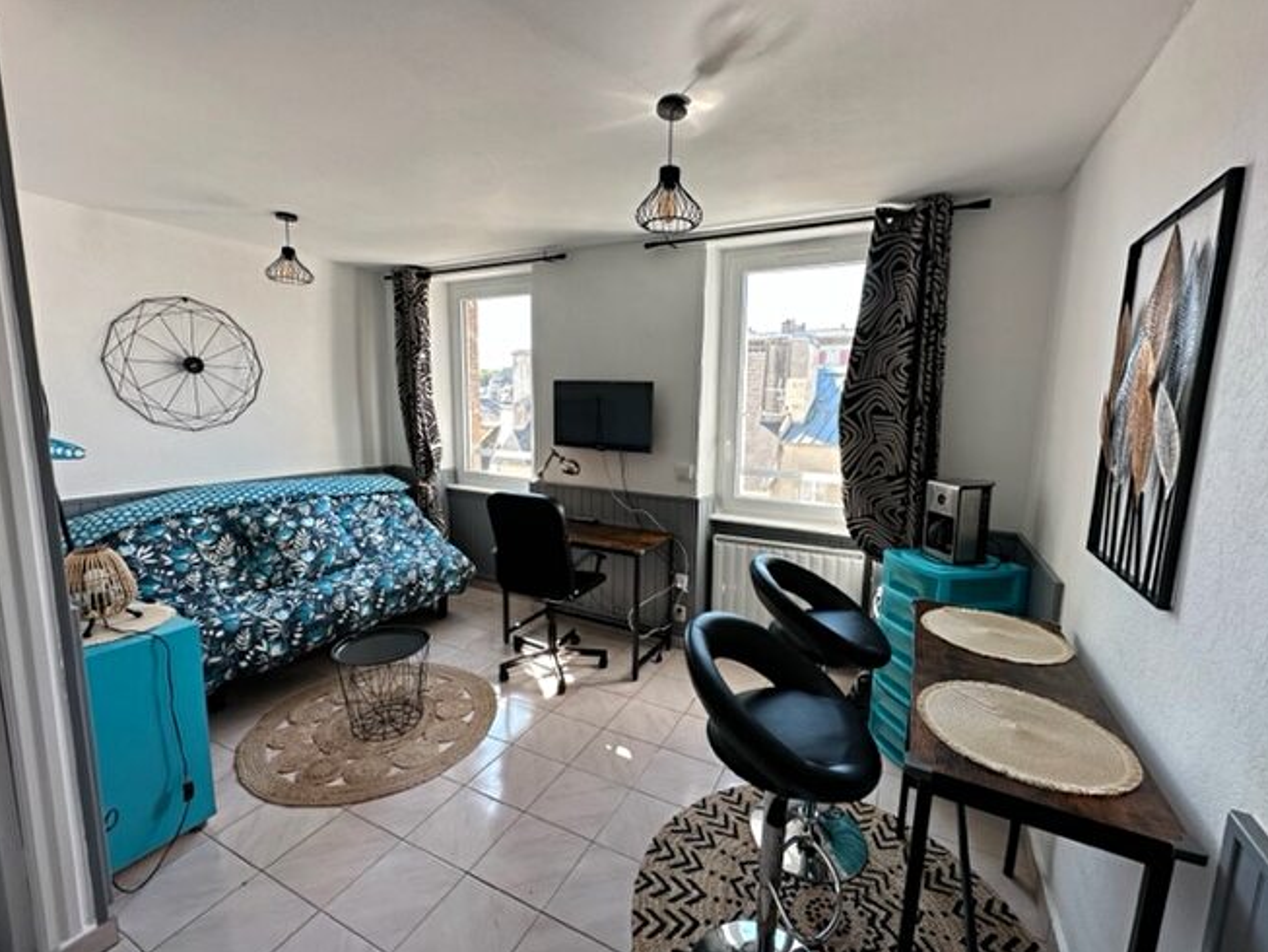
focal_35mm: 15
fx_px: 550
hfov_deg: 98.2
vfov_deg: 81.8
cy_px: 475
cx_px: 639
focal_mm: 2.22
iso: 40
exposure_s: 1/138
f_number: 2.2
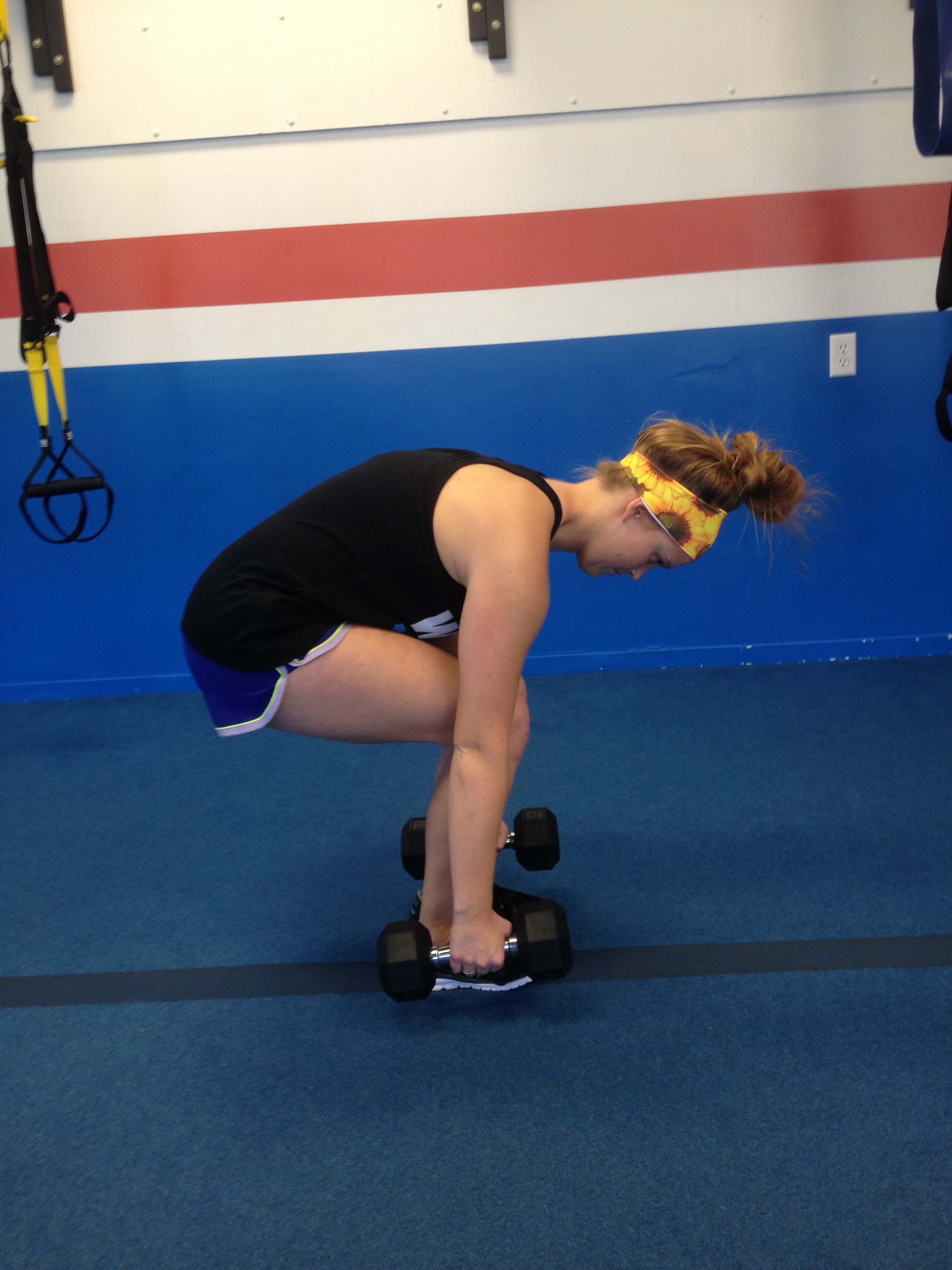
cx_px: 476
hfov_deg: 40.7
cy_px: 635
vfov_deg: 52.6
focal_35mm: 35
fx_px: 1283
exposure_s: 1/20
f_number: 2.4
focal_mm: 4.28
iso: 50
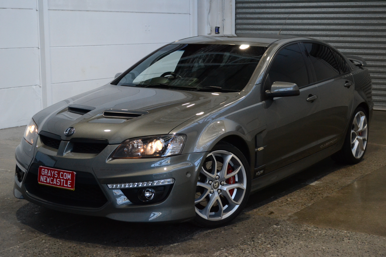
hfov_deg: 35.1
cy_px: 128
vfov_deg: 23.8
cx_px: 193
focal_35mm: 57
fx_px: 611
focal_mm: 38
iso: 1600
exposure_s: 1/250
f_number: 5
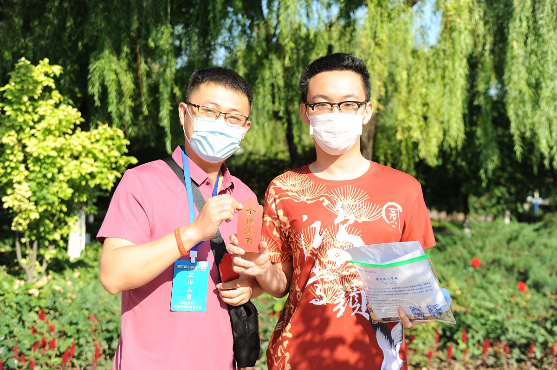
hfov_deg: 44.5
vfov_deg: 30.5
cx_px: 278
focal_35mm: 44
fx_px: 680
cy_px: 185
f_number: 4
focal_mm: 44
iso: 200
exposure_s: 1/640
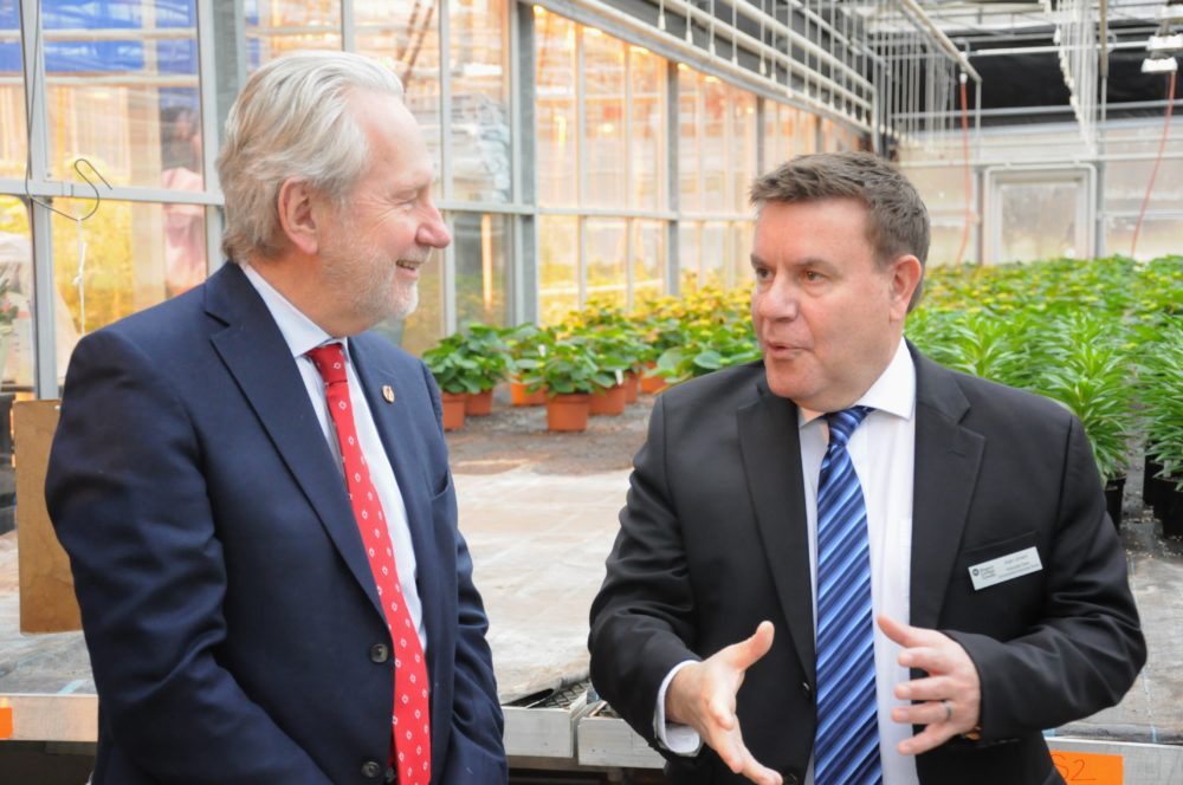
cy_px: 392
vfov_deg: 20.1
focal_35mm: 68
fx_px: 2215
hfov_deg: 29.9
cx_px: 592
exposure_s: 1/200
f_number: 4.8
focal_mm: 45
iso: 1600
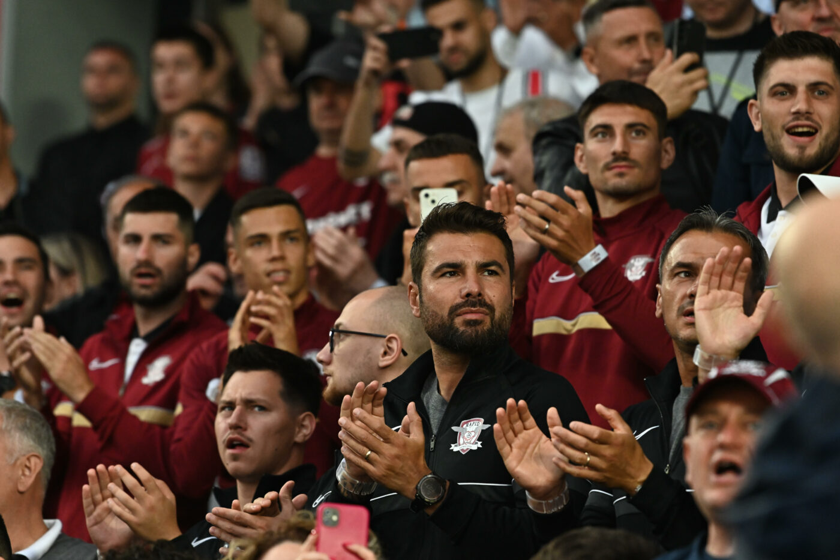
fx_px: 7465
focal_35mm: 320
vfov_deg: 4.3
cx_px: 420
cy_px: 280
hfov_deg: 6.4
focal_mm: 320
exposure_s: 1/800
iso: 3200
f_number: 5.6
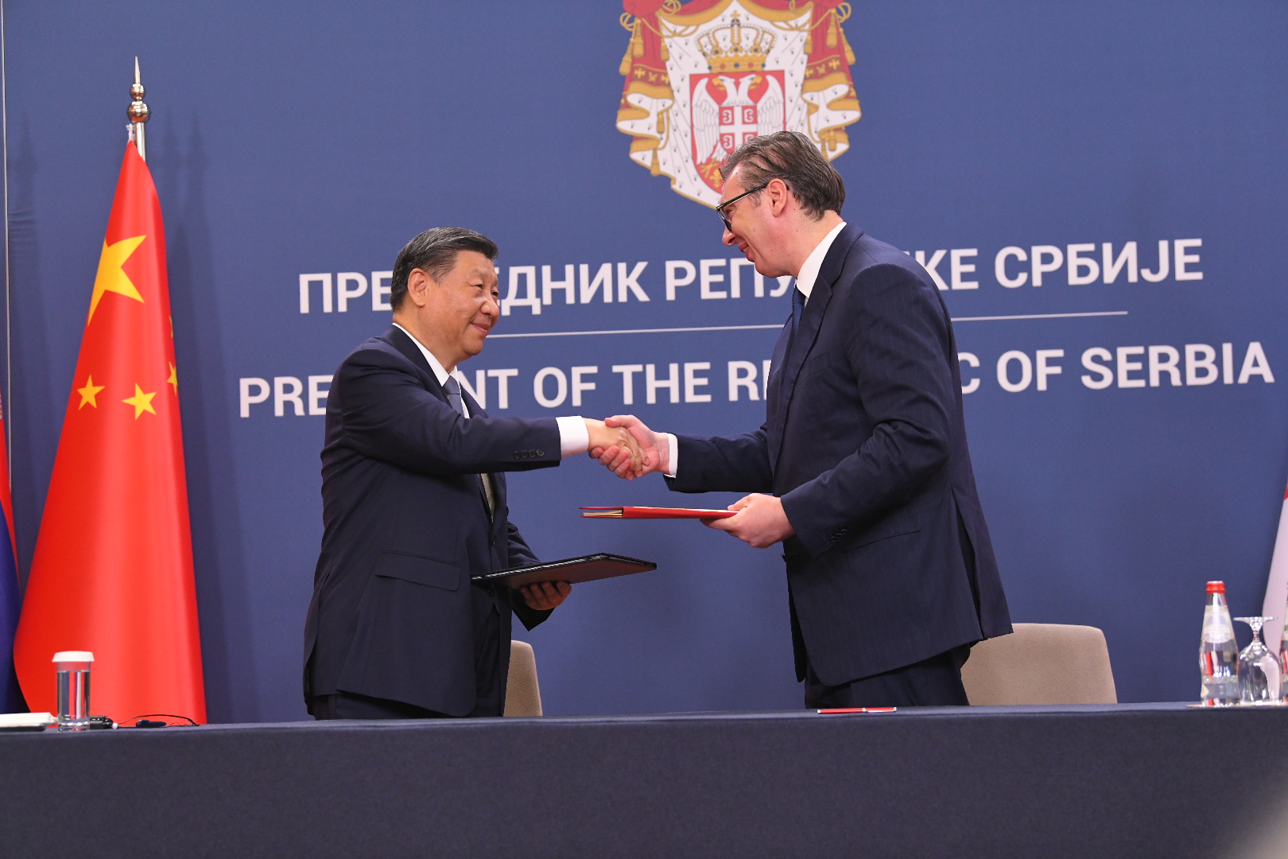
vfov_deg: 13.4
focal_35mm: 102
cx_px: 644
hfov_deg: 20.0
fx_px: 3649
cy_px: 430
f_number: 4
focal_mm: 102
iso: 3200
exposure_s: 1/320
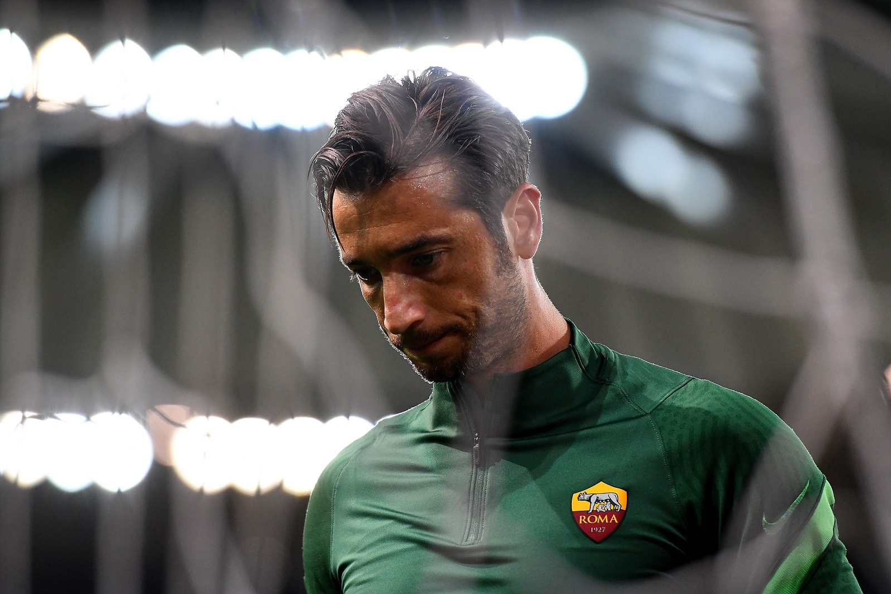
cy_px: 297
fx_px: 7450
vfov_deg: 4.6
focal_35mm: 301
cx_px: 447
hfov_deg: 6.8
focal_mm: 200
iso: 2500
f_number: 4
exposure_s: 1/1000
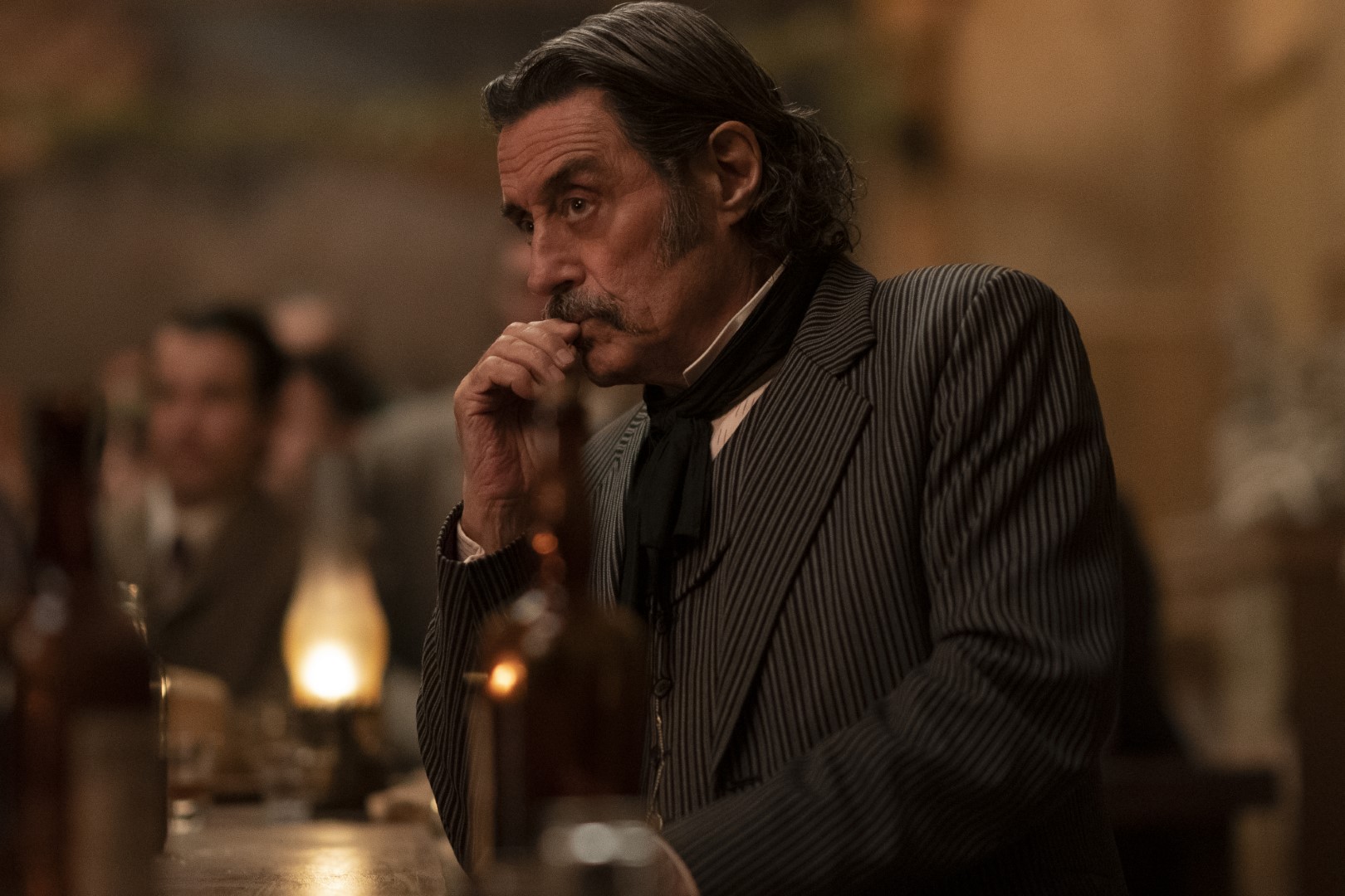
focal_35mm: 127
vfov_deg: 10.8
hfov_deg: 16.1
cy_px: 448
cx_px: 672
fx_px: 4744
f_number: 1.4
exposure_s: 1/125
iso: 4000
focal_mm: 85
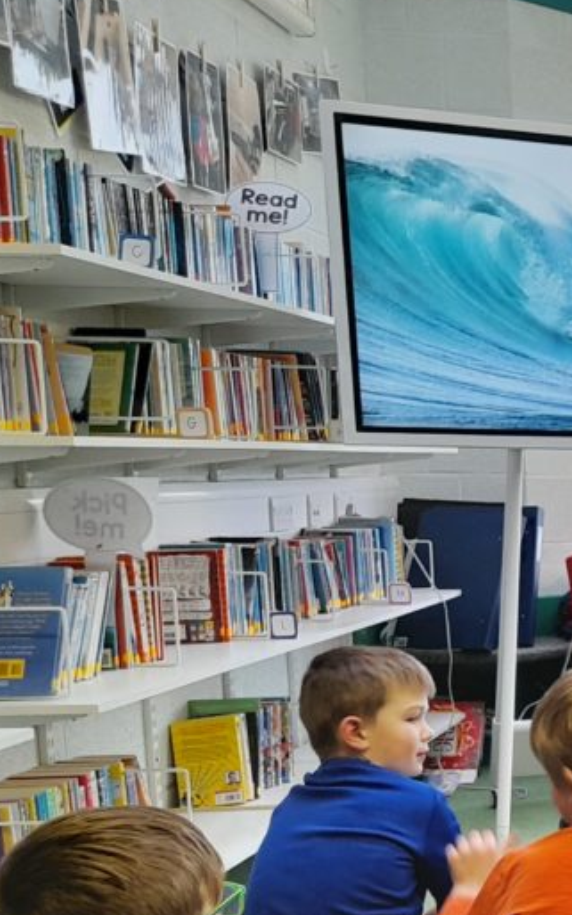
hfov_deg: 16.7
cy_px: 700
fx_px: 1622
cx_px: 1025
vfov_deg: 30.9
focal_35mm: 65
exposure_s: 1/50
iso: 125
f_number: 2
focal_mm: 4.6
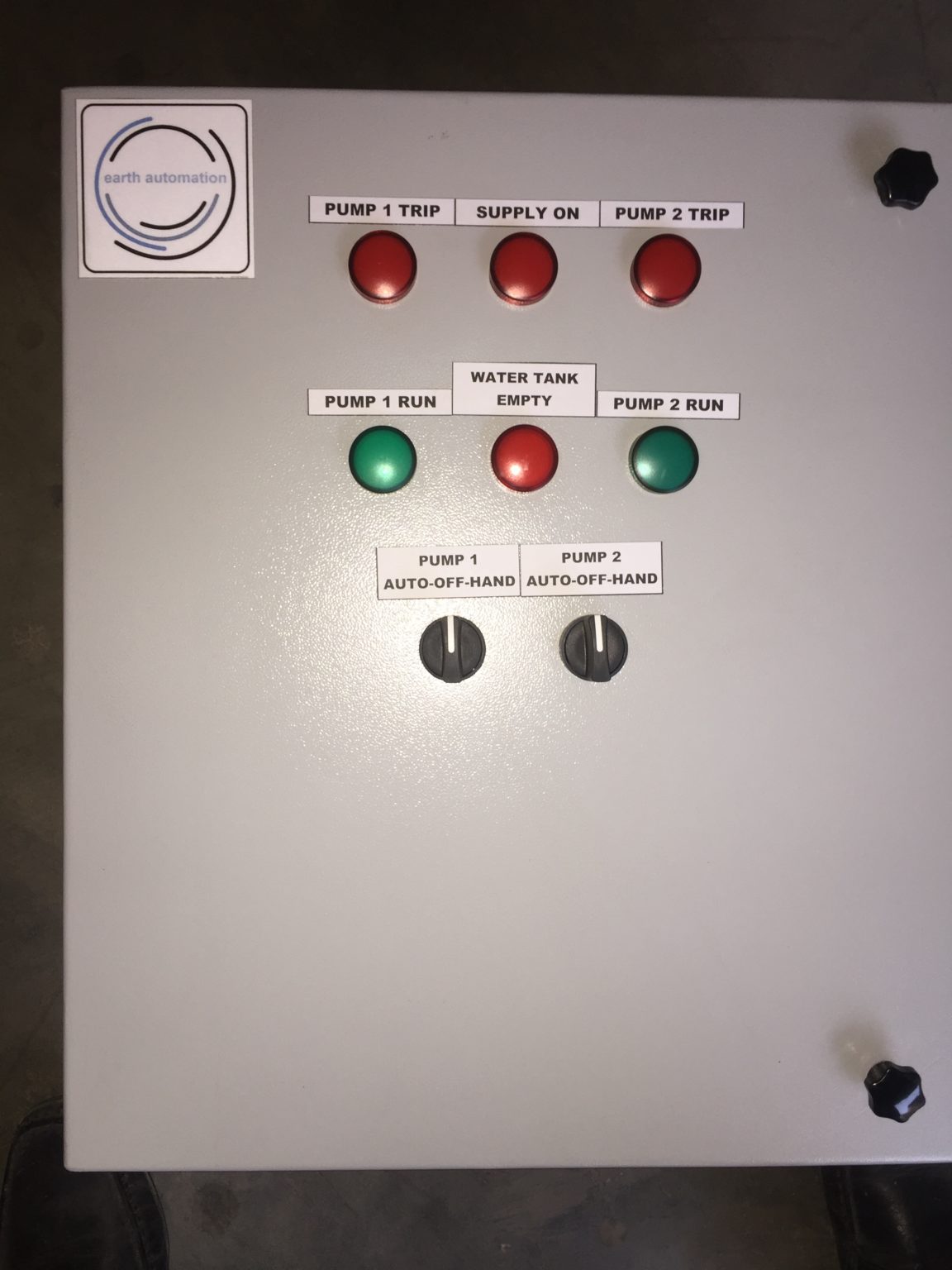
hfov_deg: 48.2
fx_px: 1063
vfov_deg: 61.7
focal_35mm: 29
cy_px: 635
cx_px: 476
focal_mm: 4.15
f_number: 2.2
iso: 32
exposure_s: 1/33
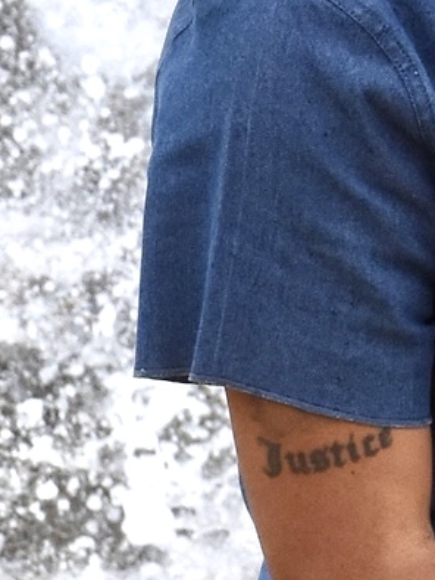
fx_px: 5482
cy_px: 203
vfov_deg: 6.1
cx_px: 575
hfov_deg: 4.5
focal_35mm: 327
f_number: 9
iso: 640
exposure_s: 1/1250
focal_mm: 70
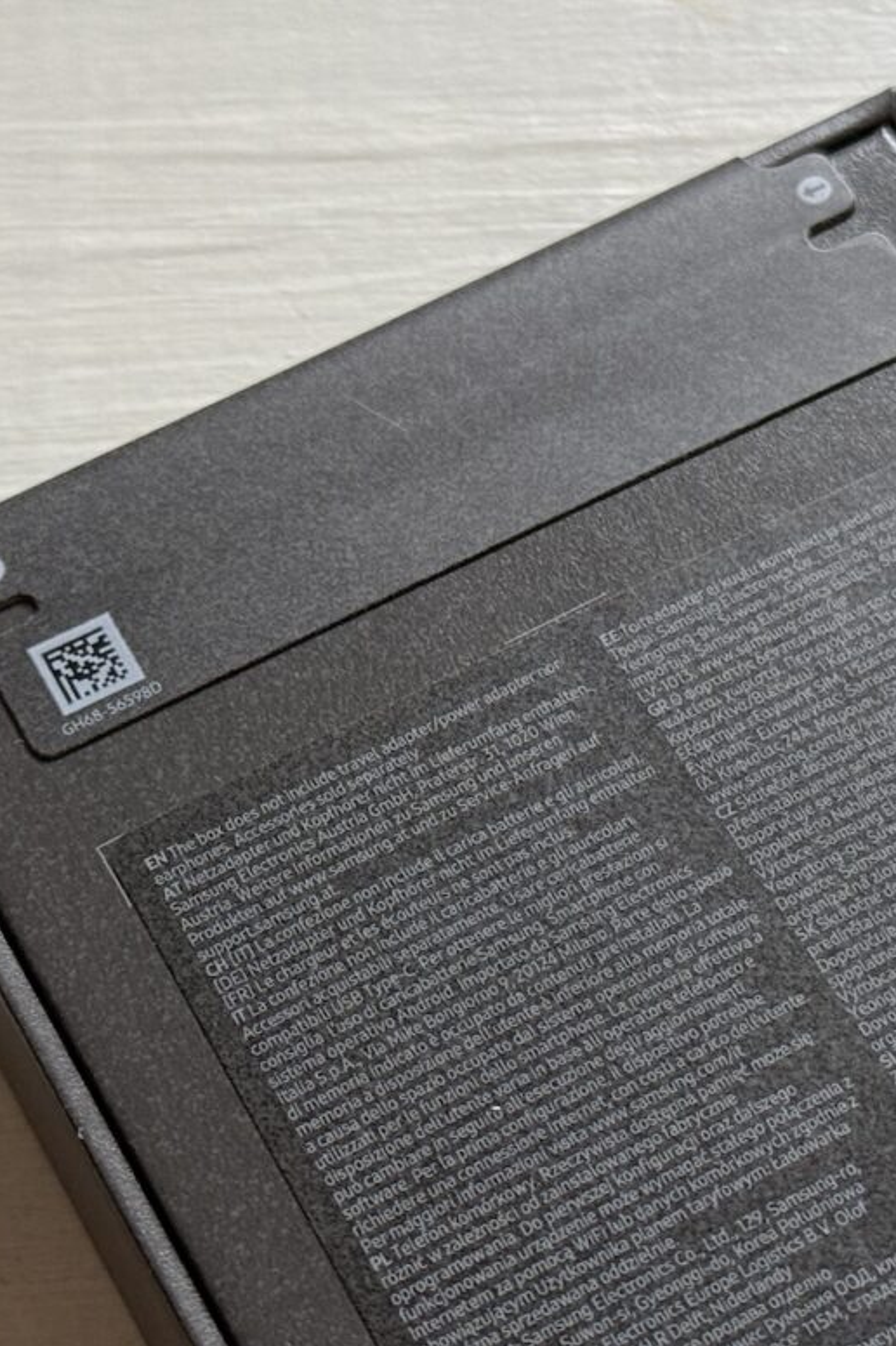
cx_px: 538
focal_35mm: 99
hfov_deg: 13.8
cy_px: 681
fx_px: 3699
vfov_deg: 20.6
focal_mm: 6.76
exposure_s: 1/60
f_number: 1.78
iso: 125
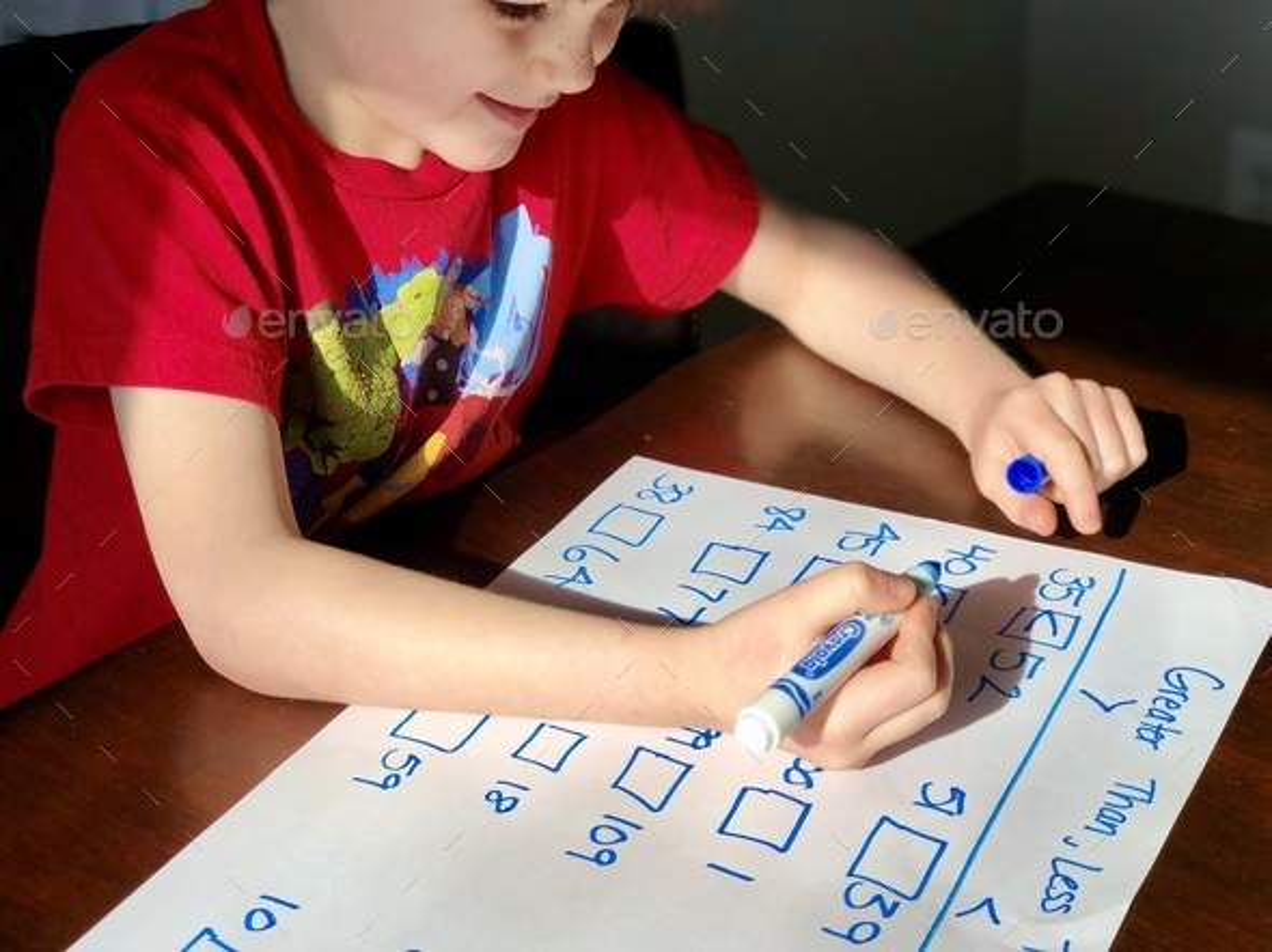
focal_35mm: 57
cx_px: 636
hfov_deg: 33.8
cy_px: 476
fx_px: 2094
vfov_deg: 25.6
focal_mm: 6.6
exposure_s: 1/329
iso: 20
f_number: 2.8
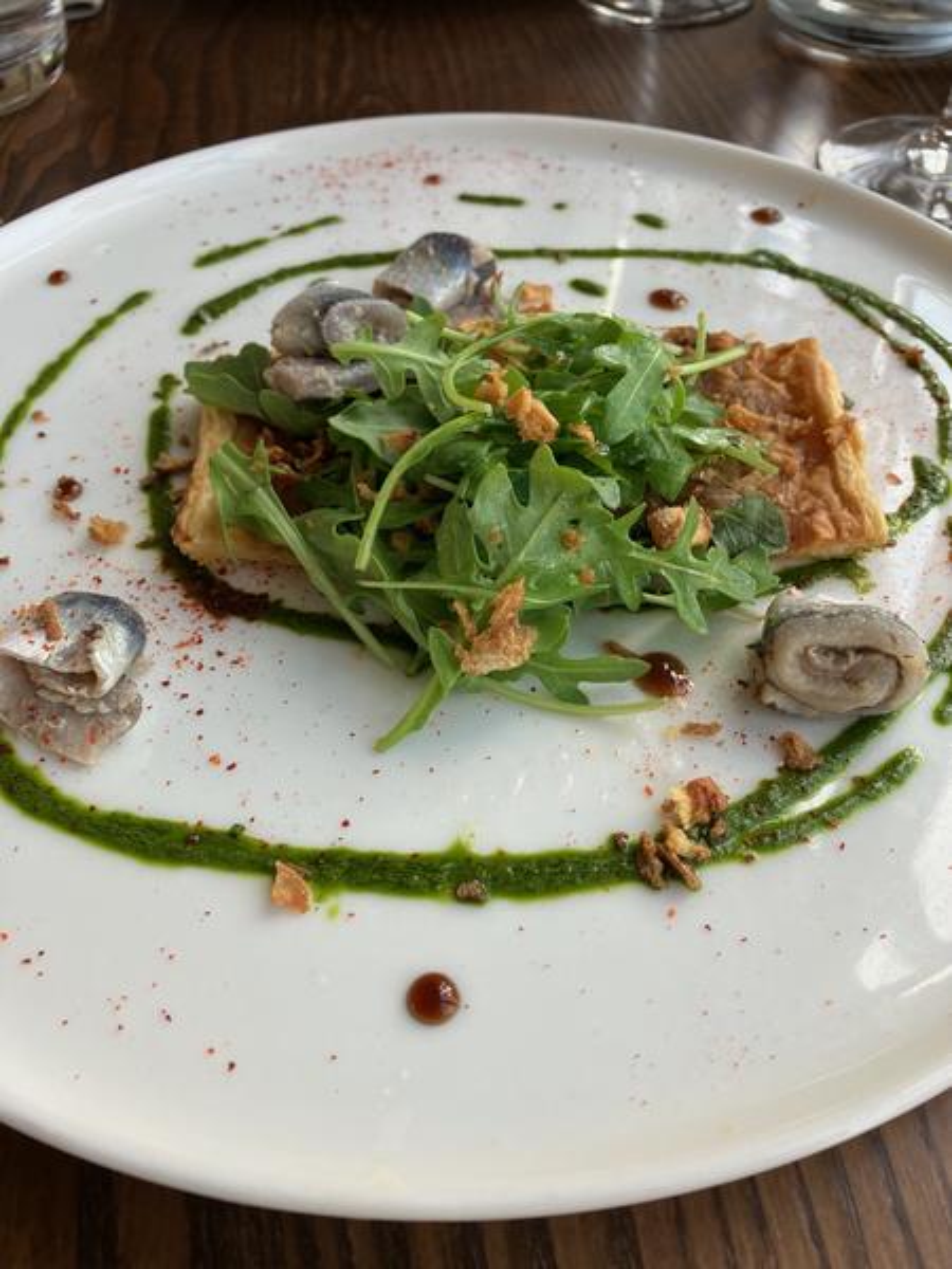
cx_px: 476
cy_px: 634
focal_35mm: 28
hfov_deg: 49.7
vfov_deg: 63.4
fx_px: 1027
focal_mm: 3.99
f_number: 1.8
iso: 20
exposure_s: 1/109
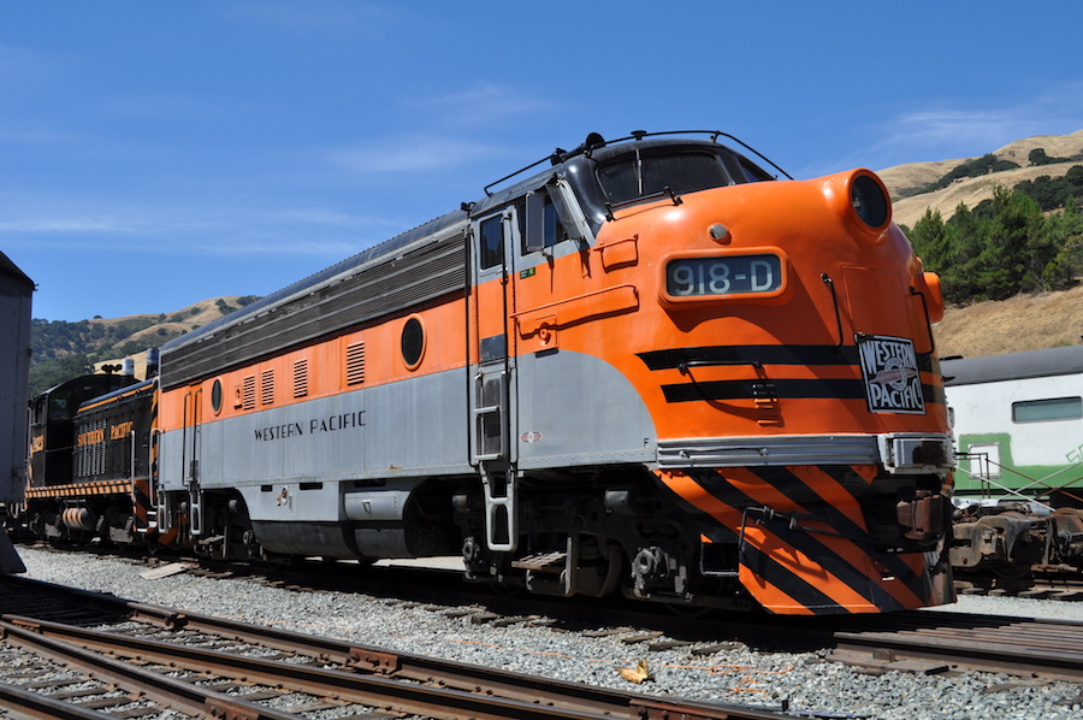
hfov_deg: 53.2
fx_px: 1082
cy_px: 360
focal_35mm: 36
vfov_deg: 36.8
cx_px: 542
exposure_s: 1/400
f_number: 10
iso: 200
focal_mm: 24
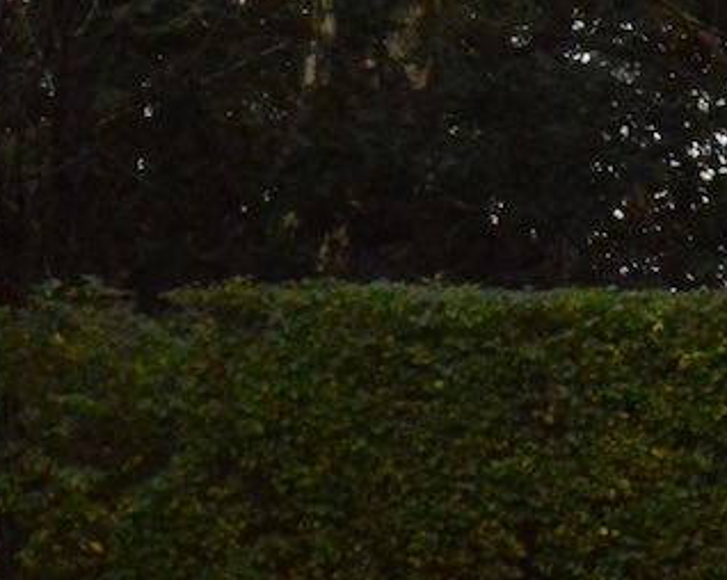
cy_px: 1025
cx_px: 2108
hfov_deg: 7.5
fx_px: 4946
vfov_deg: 6.6
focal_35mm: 230
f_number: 13
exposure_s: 1/640
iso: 6400
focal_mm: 26
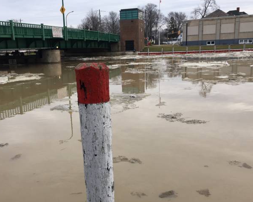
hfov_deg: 47.8
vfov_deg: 39.1
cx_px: 111
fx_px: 285
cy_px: 111
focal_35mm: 38
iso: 25
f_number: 2.2
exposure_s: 1/160
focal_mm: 4.15
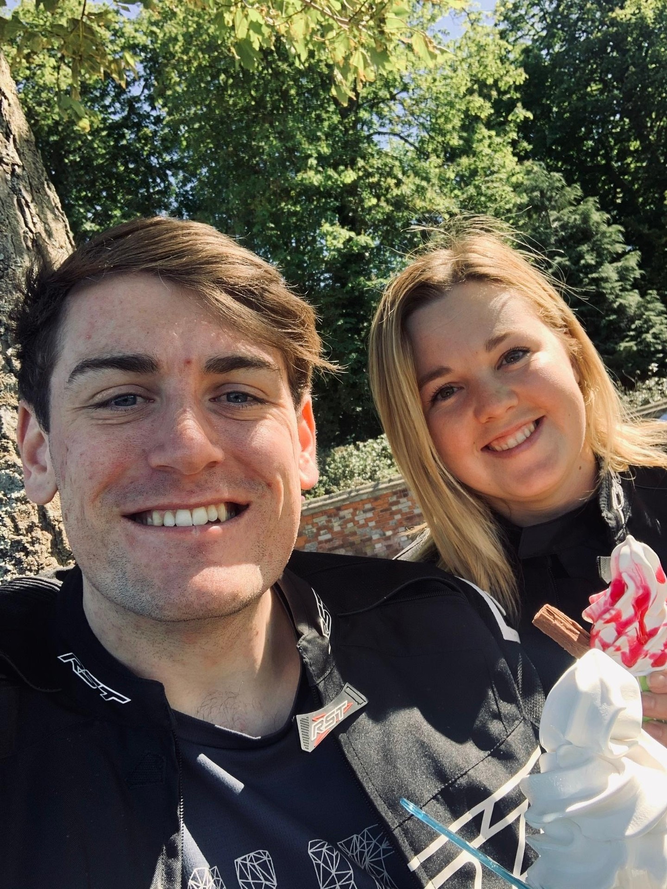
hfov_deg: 44.2
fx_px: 822
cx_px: 334
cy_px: 444
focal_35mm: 32
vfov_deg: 56.8
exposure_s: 1/183
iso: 16
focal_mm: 2.87
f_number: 2.2
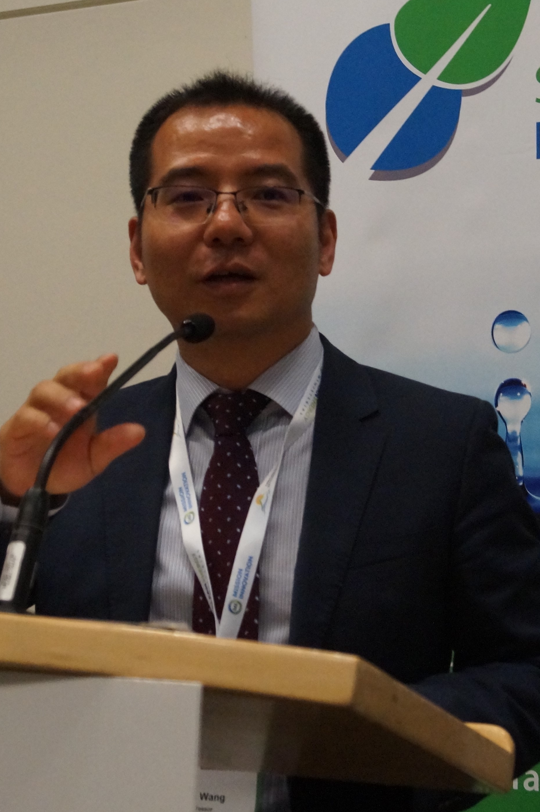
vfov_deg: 41.9
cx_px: 297
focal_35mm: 47
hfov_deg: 28.6
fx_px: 1059
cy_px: 434
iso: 2000
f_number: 4.5
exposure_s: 1/160
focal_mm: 28
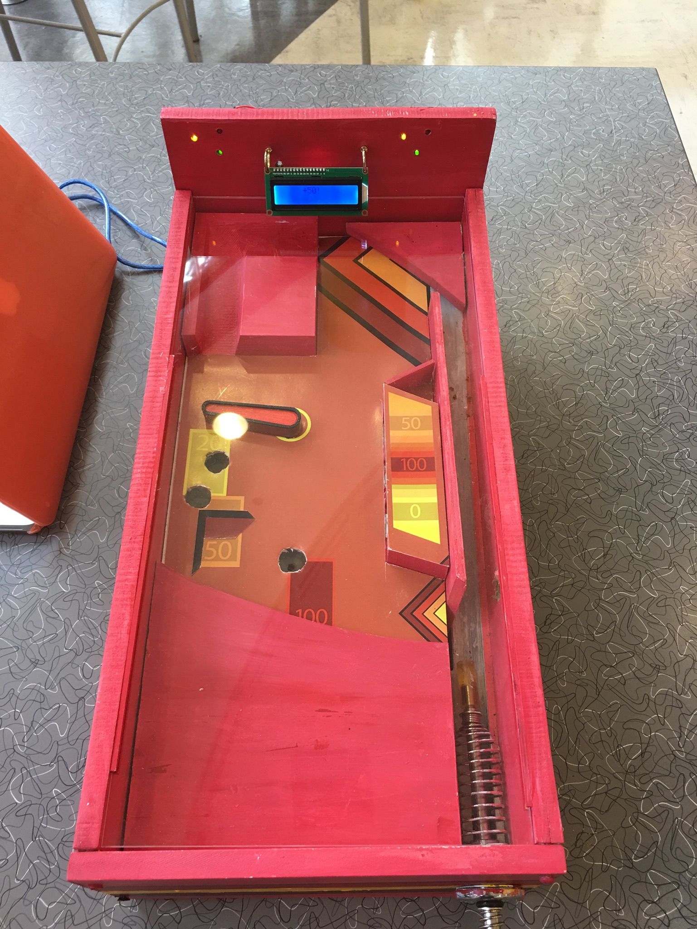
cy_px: 464
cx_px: 348
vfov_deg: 61.7
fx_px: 778
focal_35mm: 29
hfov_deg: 48.2
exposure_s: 1/30
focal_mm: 4.15
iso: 40
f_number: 2.2
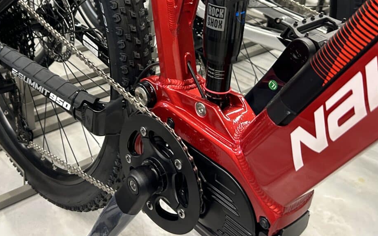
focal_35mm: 46
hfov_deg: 43.3
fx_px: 474
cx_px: 152
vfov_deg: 27.3
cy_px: 37
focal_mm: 5.7
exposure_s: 1/60
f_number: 1.5
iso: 250
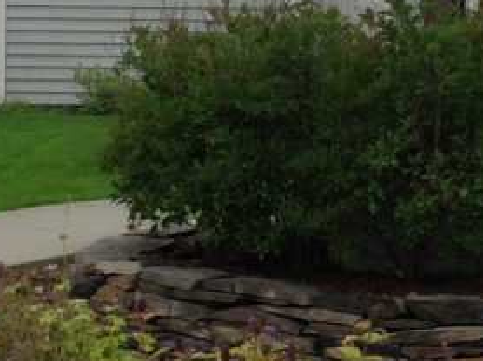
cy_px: 39
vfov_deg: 11.4
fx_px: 1798
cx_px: 368
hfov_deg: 15.2
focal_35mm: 129
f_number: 2.4
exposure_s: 1/174
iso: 50
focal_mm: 4.28
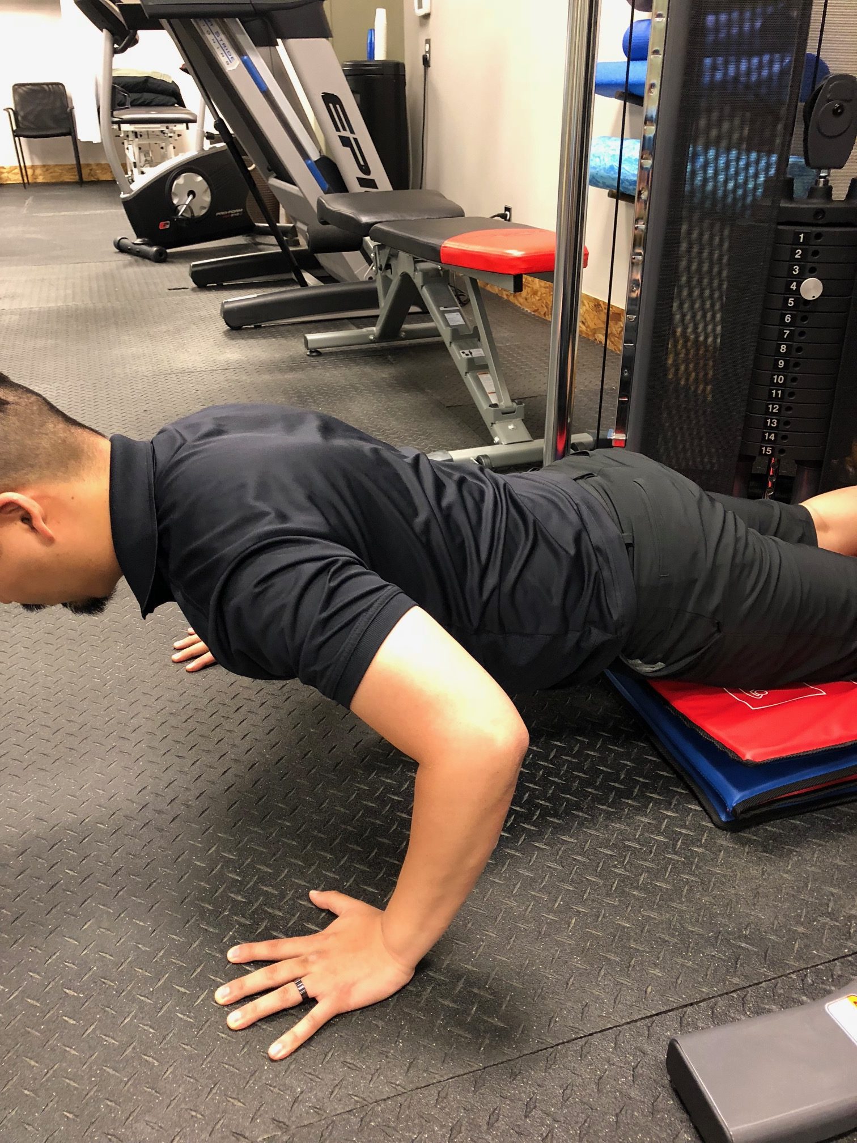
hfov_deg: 49.7
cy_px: 572
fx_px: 924
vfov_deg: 63.4
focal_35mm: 28
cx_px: 428
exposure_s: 1/11
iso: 100
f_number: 1.8
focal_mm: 3.99
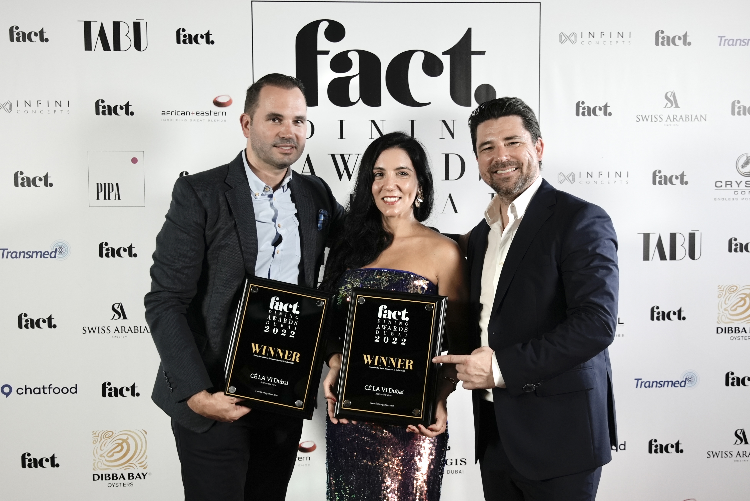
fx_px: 792
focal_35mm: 38
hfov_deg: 50.7
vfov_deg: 35.1
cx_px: 375
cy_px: 250
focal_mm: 38
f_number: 4
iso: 2500
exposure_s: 1/320
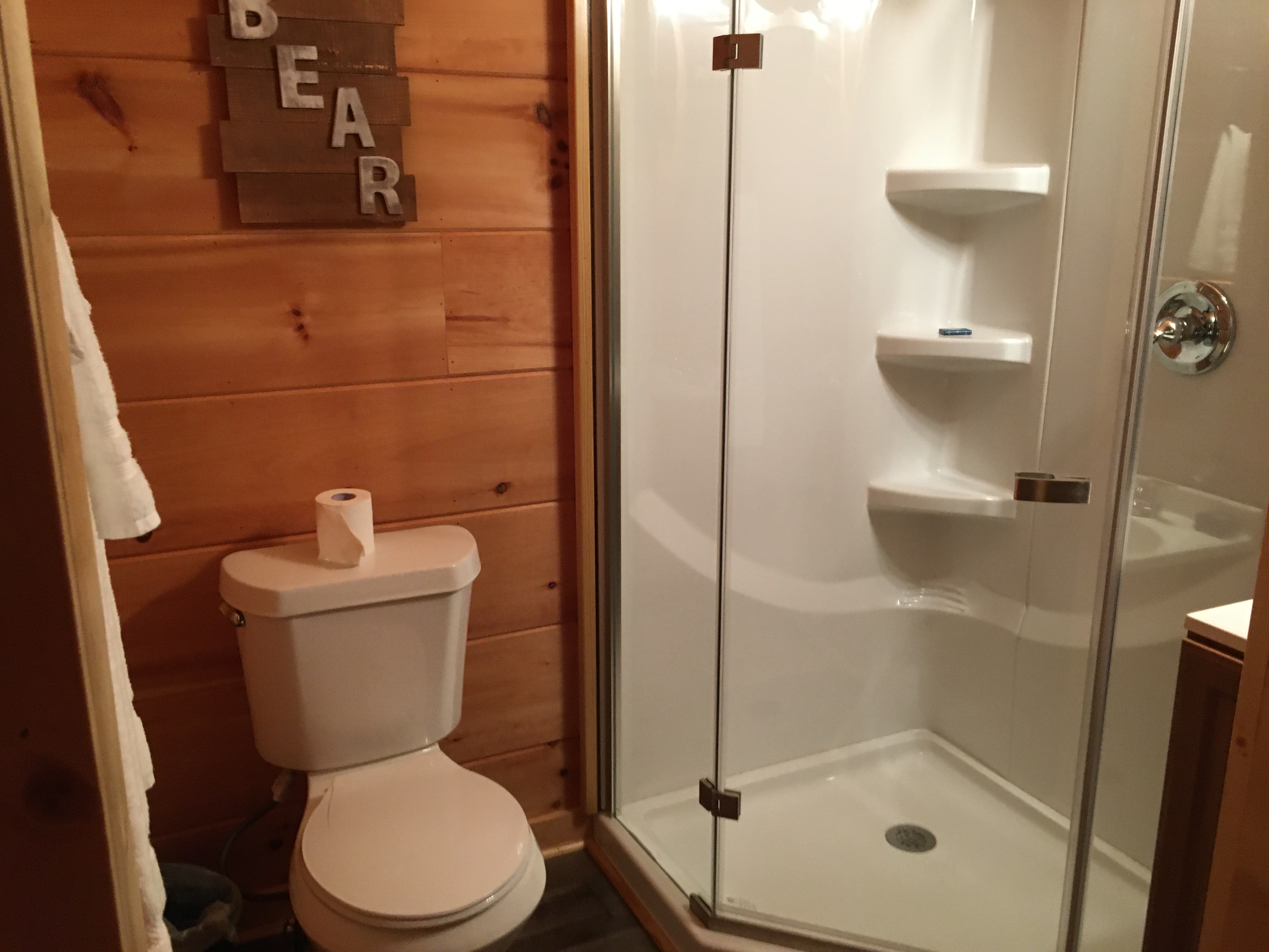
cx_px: 634
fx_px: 1063
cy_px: 476
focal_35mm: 29
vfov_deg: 48.2
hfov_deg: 61.7
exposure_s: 1/24
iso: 200
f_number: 2.2
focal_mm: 4.15
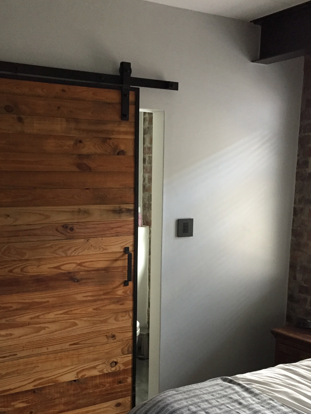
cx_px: 133
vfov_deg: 44.2
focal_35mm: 42
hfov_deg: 34.3
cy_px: 272
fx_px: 503
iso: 250
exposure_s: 1/33
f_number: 2.2
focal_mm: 4.15
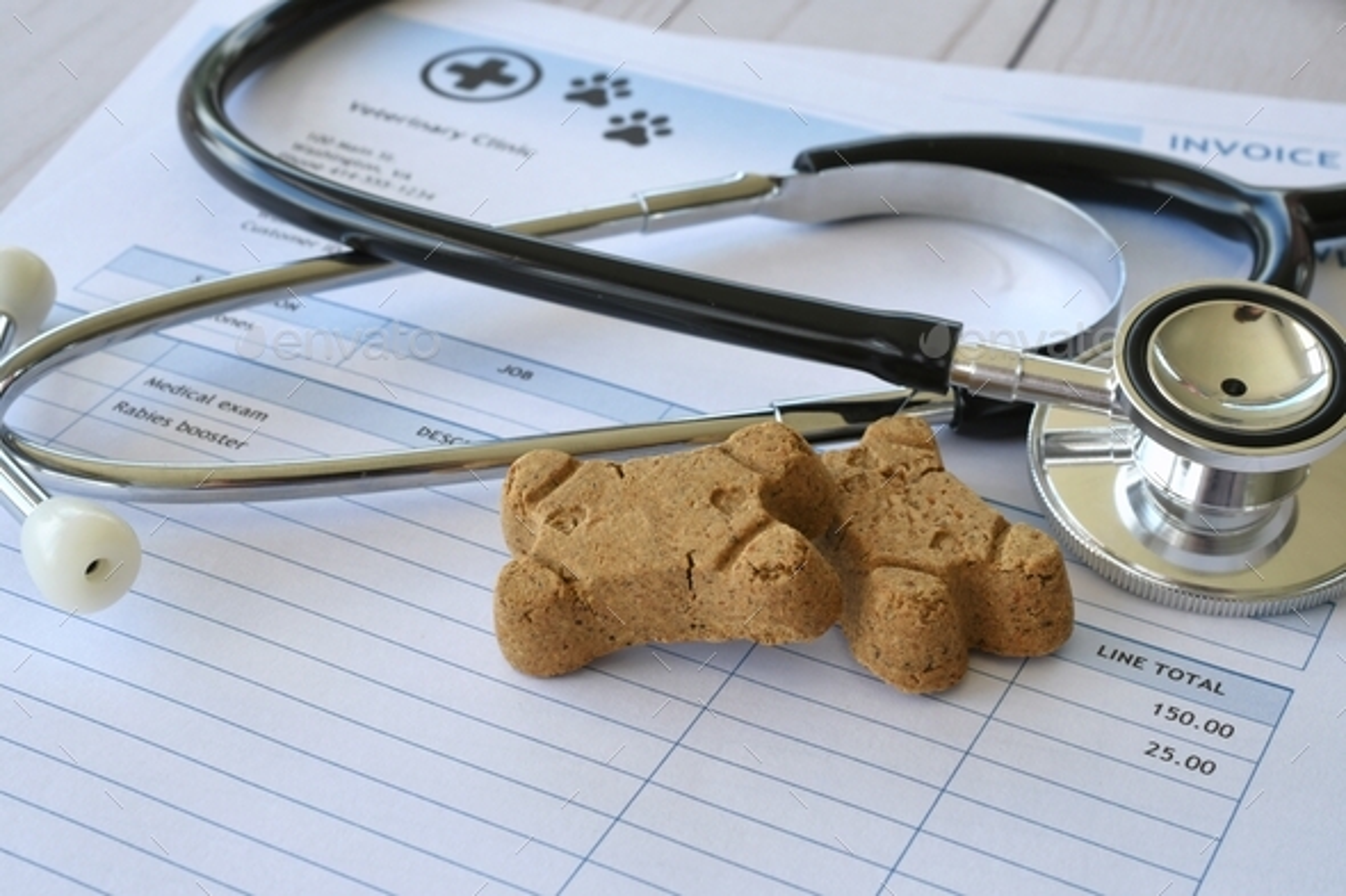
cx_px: 673
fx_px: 2243
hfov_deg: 33.4
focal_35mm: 60
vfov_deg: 22.6
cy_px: 448
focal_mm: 40
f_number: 16
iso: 320
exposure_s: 1/60
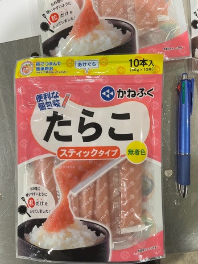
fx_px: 214
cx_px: 102
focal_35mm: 28
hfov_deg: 49.7
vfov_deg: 63.4
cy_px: 132
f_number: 1.6
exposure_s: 1/121
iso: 125
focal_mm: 5.1
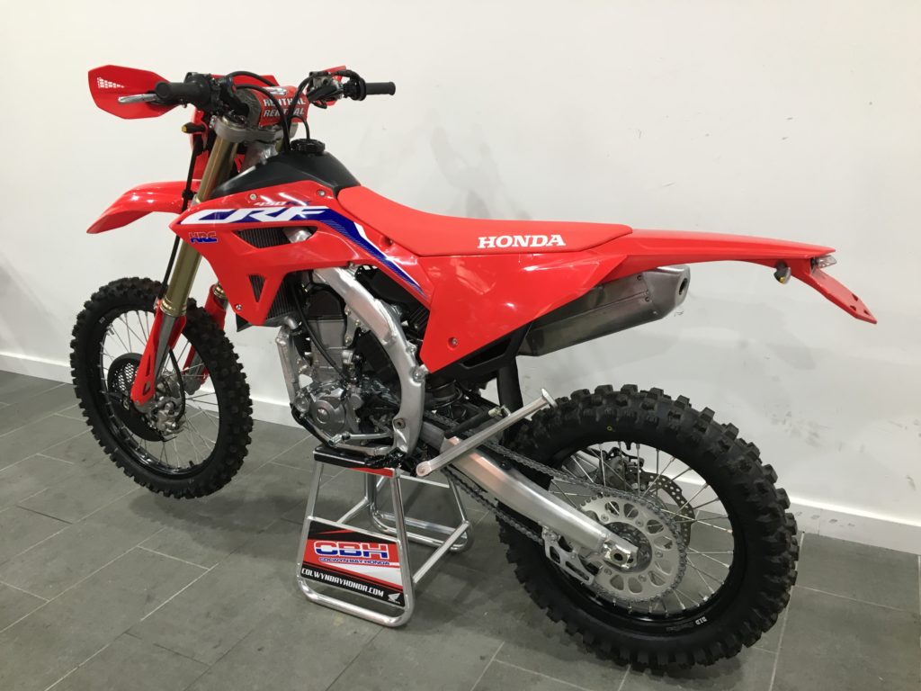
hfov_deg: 61.7
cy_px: 346
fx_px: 772
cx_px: 460
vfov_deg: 48.2
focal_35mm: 29
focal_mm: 4.15
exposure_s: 1/33
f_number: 2.2
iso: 100
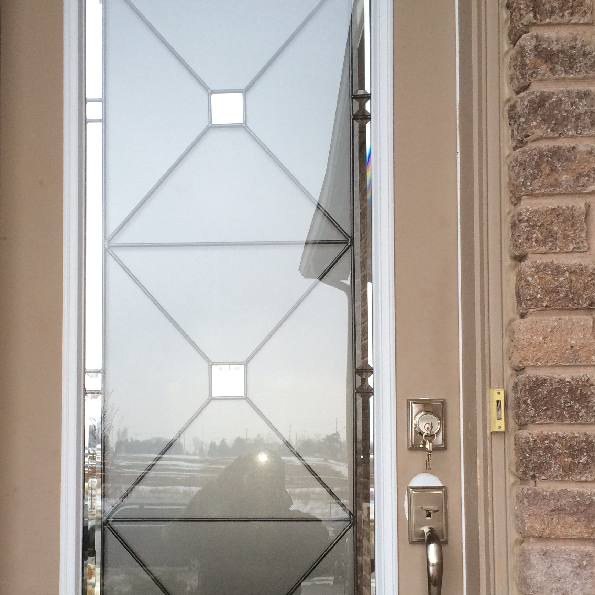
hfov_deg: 33.9
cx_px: 228
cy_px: 404
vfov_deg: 33.7
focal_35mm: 50
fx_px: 972
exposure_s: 1/120
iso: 64
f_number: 2.2
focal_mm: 4.12
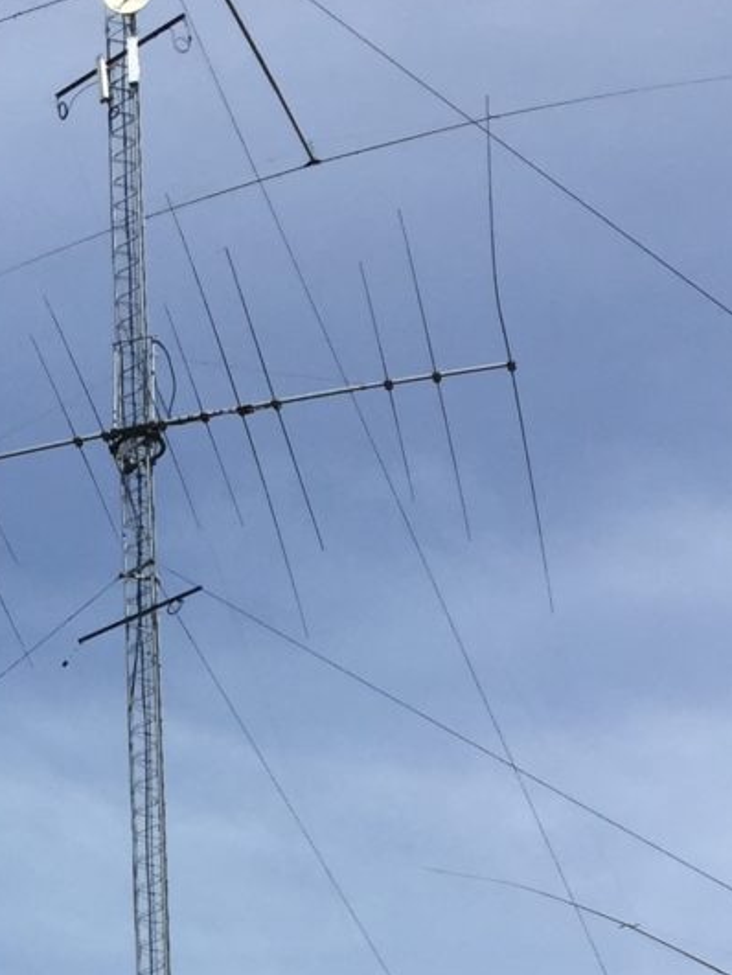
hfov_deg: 13.6
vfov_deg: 17.5
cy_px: 1275
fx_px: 2958
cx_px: -200
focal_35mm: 105
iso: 32
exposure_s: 1/2639
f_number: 2.2
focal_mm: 4.15
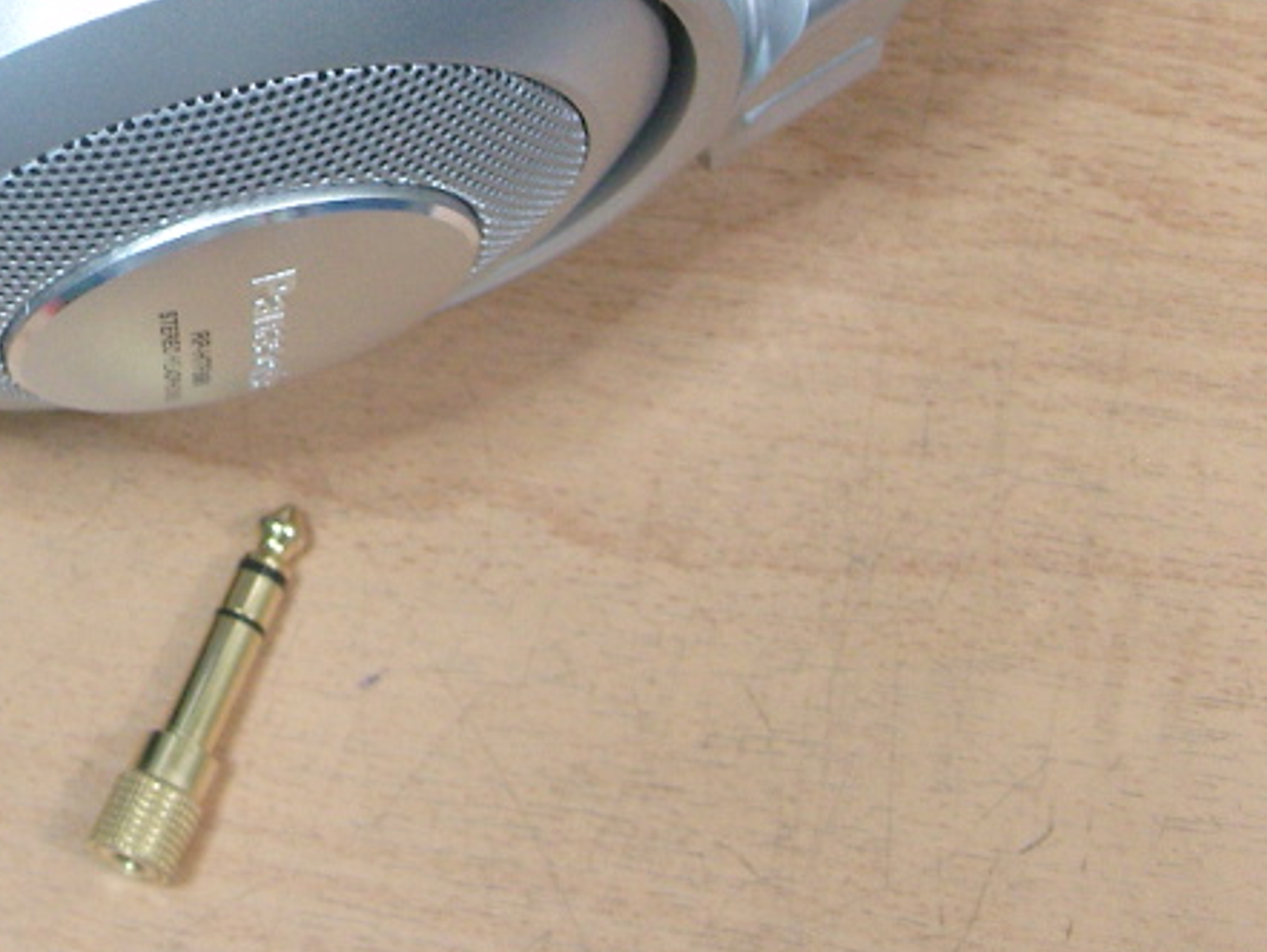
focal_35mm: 88
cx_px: -181
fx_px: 3223
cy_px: 26
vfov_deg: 16.5
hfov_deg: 21.0
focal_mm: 7.8
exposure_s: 1/8
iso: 200
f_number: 2.8
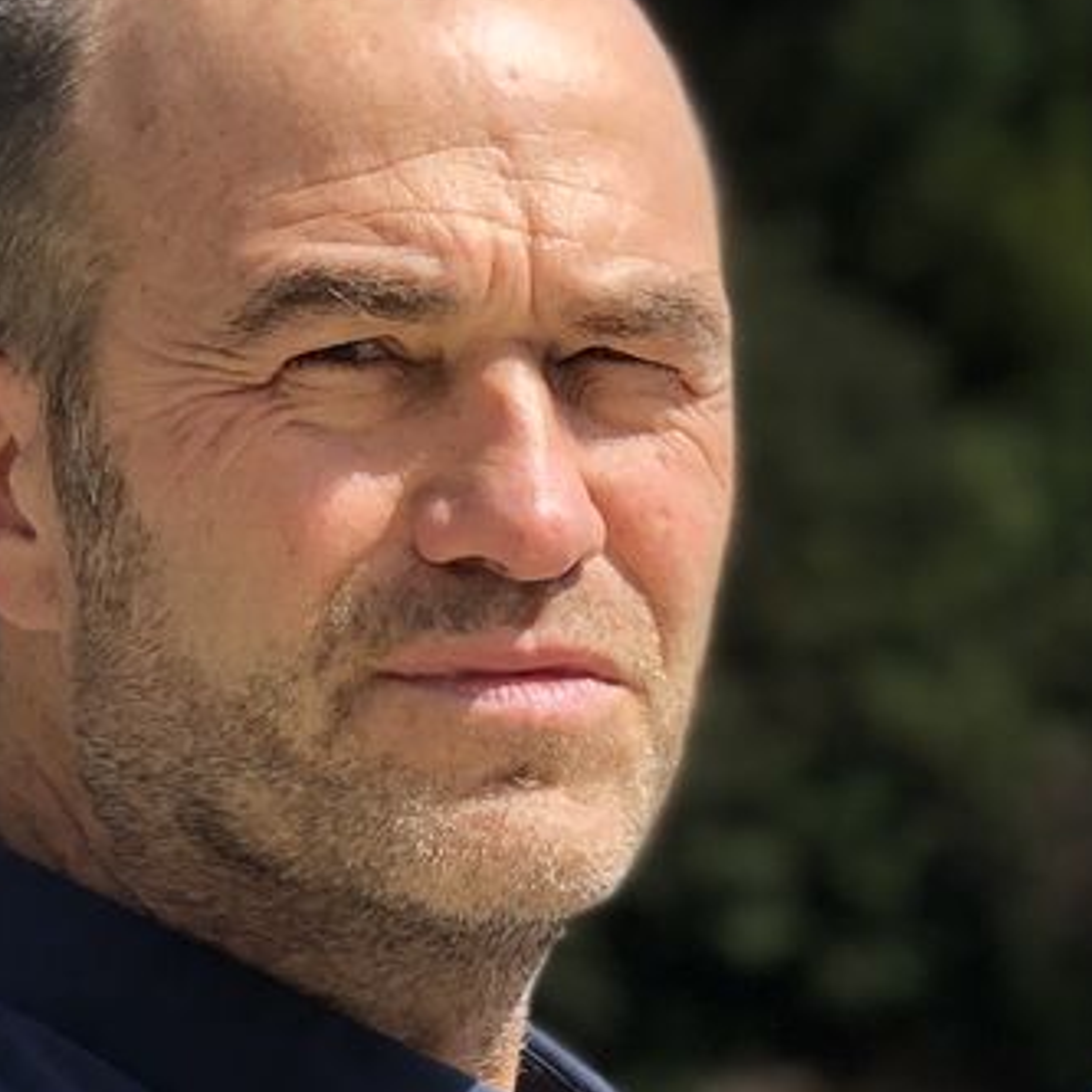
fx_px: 7888
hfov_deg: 7.9
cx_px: 1217
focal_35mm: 221
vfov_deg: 7.9
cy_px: 735
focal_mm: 6
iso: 16
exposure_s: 1/649
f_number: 2.4
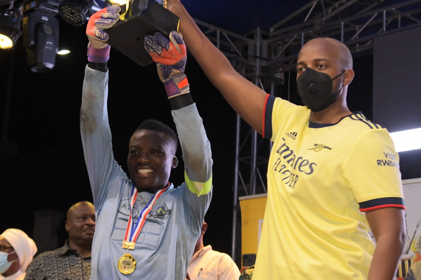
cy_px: 116
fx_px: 1146
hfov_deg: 20.8
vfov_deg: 14.0
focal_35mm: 98
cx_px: 177
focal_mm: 48
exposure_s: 1/160
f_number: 5
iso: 1600
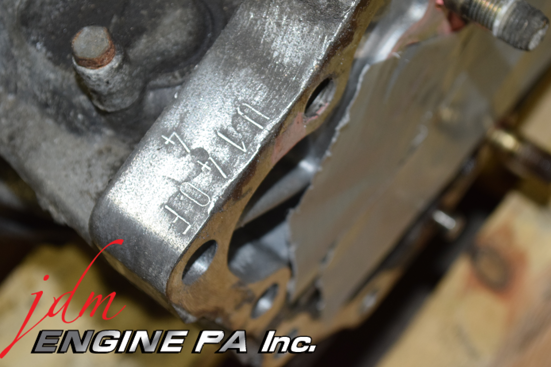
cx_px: 276
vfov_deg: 16.6
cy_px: 184
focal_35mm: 82
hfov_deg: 24.6
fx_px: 1263
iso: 1250
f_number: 6.3
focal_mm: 55
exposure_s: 1/100
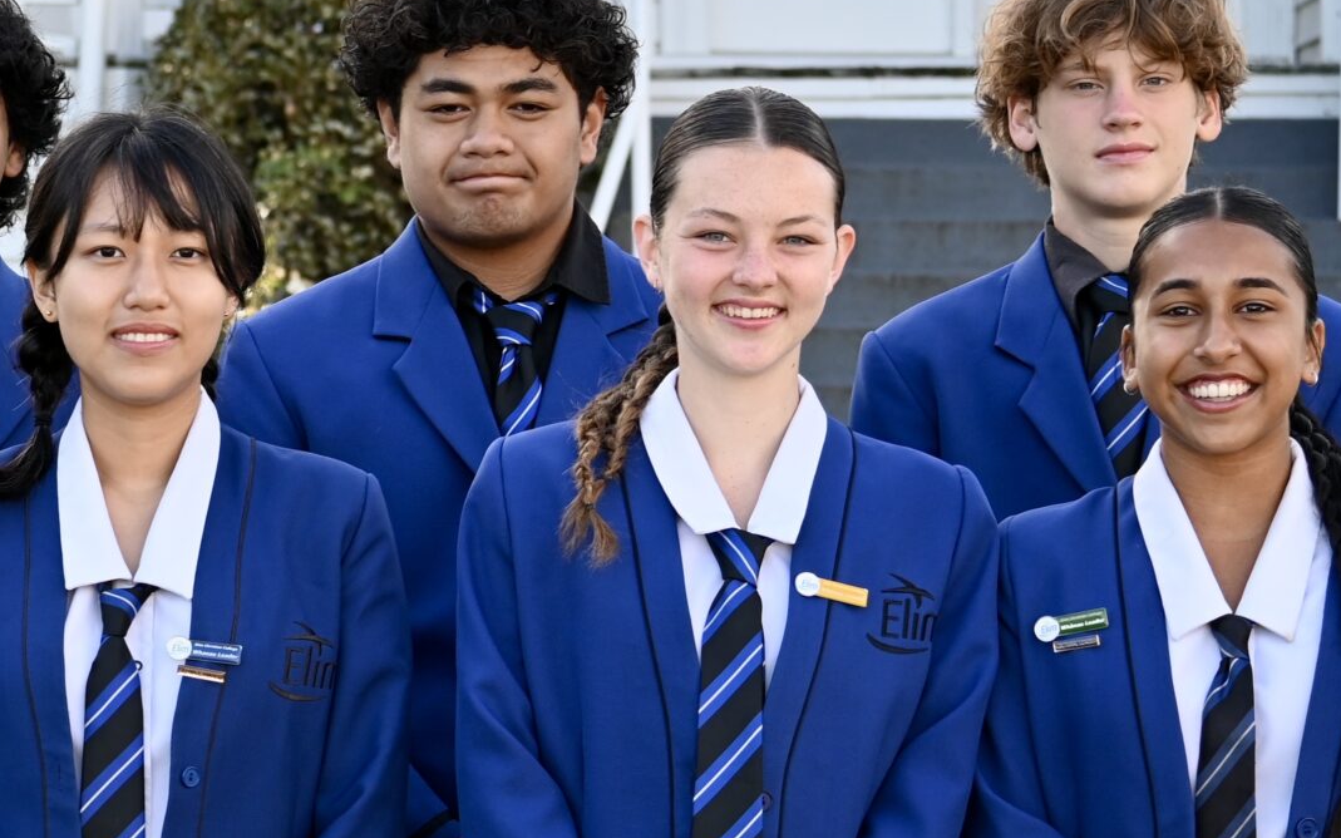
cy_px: 294
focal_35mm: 183
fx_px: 6688
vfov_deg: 7.2
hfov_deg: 11.4
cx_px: 261
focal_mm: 50
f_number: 4.5
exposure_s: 1/250
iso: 220
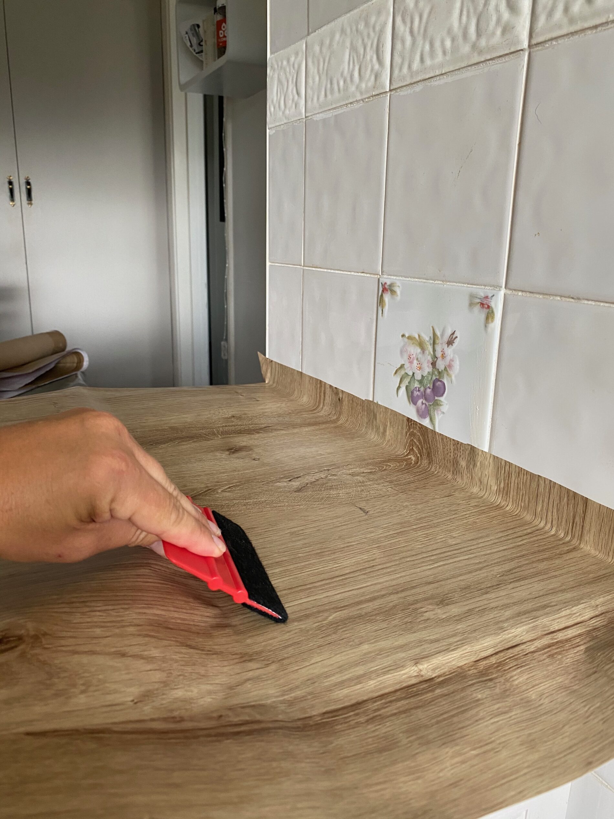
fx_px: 615
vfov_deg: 67.3
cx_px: 307
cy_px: 410
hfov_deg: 53.1
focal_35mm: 26
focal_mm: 4.25
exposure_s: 1/72
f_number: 1.8
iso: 125
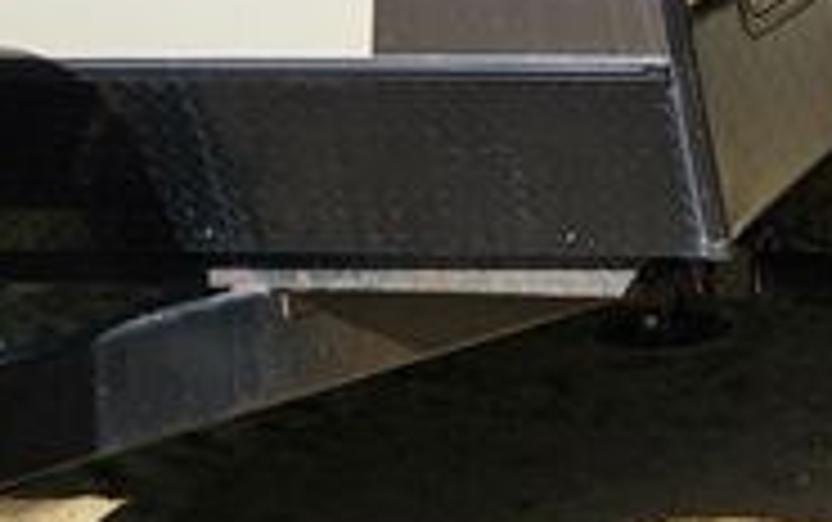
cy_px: -428
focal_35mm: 135
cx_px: 810
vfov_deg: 9.3
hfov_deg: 15.2
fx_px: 3064
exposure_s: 1/3042
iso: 25
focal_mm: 5.4
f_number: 1.8
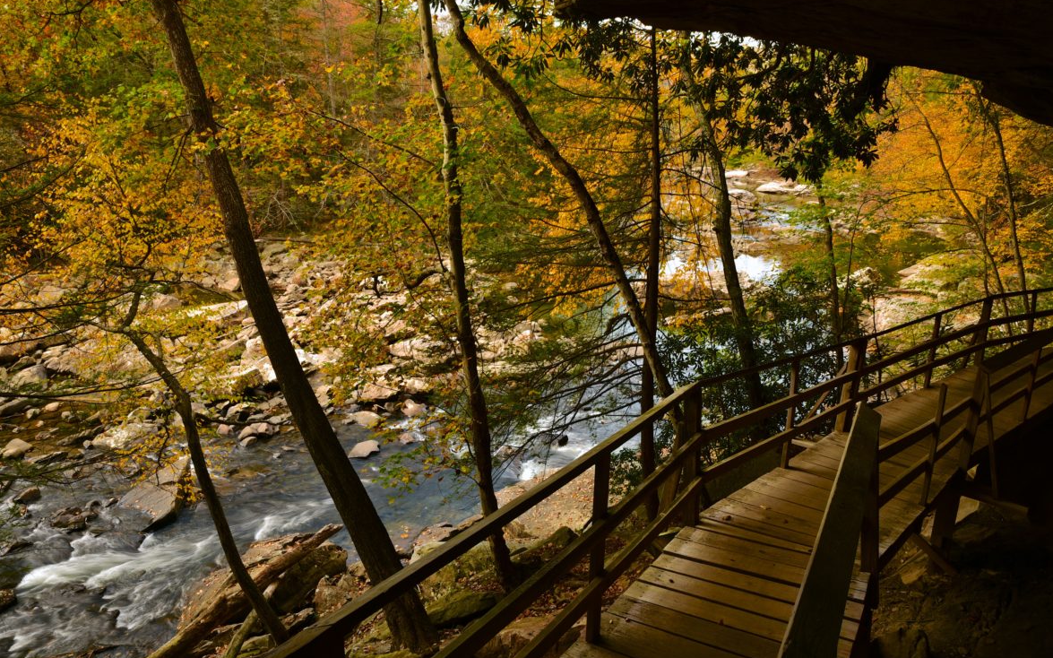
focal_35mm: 25
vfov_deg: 49.2
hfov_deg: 72.6
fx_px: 717
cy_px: 303
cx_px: 522
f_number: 22
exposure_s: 1/6
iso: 50
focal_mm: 24
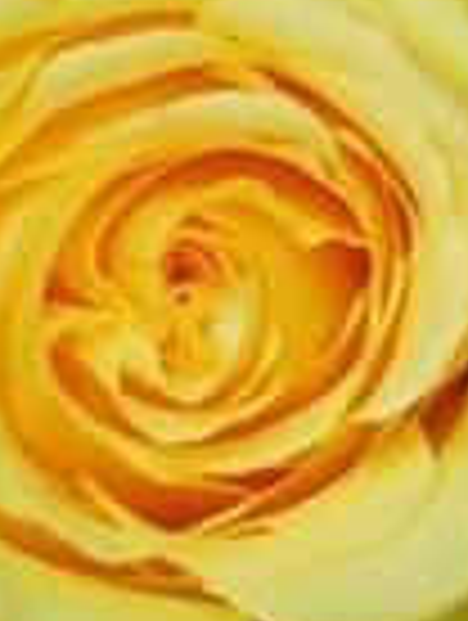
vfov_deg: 8.9
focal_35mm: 222
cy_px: 277
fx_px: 3990
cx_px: 212
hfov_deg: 6.7
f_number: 4.2
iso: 400
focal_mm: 8.1
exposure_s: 1/15
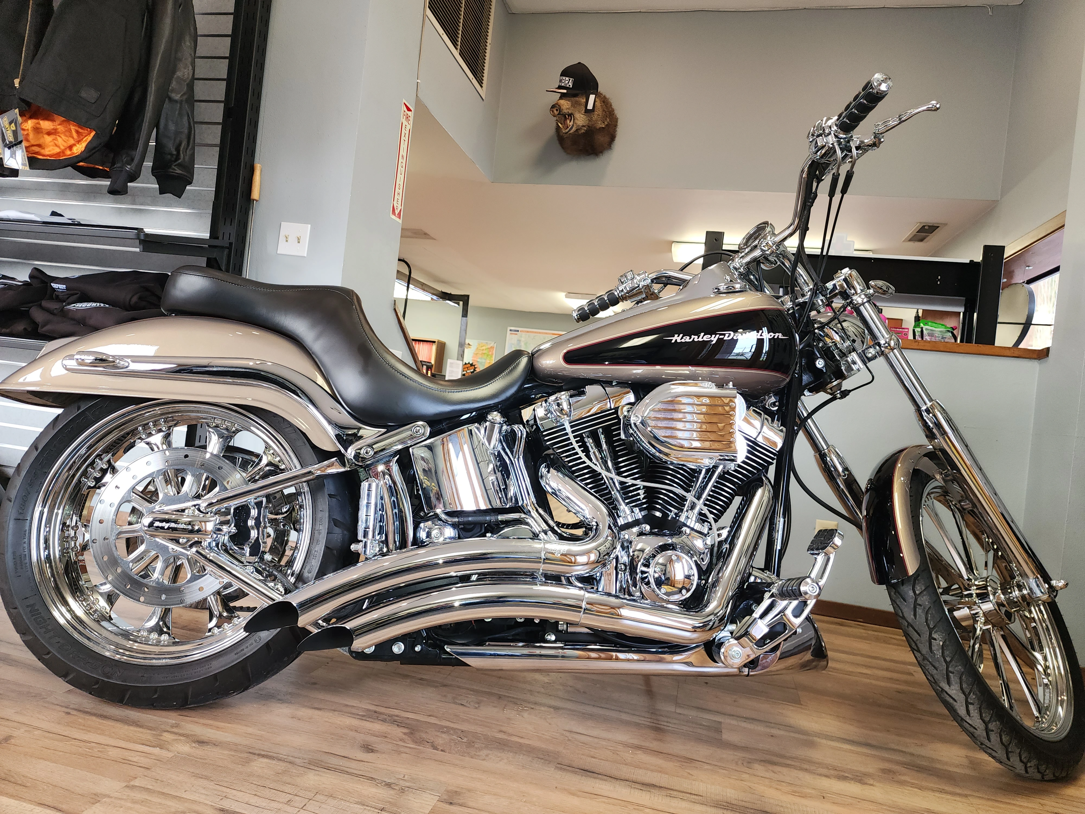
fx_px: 721
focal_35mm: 23
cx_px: 542
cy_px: 407
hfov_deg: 73.9
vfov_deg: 58.9
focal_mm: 6.4
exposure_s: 1/60
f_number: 1.8
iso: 80
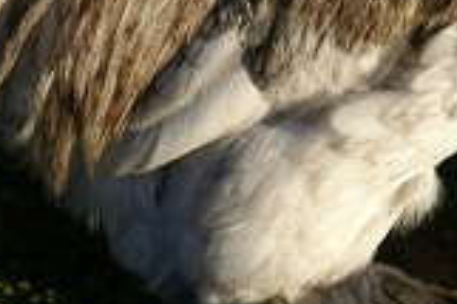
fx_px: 9054
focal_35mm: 714
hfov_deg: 2.9
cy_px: -97
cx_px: 412
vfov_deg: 1.9
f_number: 4.5
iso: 100
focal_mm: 120
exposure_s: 1/320
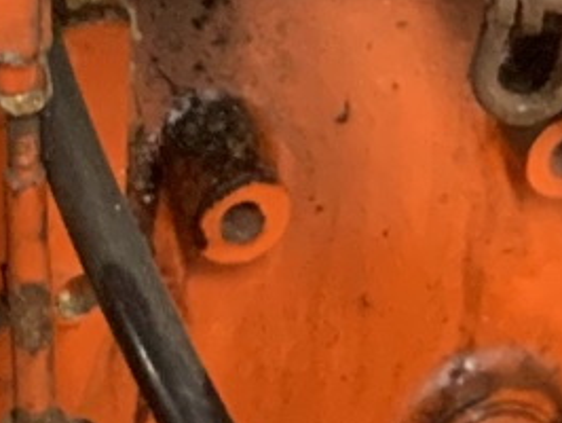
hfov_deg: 9.9
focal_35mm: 200
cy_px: -783
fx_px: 3250
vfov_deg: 6.8
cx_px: 171
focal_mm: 4.25
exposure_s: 1/60
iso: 400
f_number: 1.8
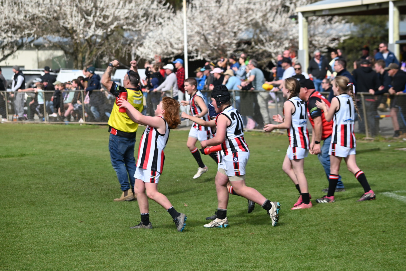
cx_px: 203
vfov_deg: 7.6
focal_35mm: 180
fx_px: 2030
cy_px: 136
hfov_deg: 11.4
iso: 100
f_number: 6.3
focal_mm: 120
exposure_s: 1/640
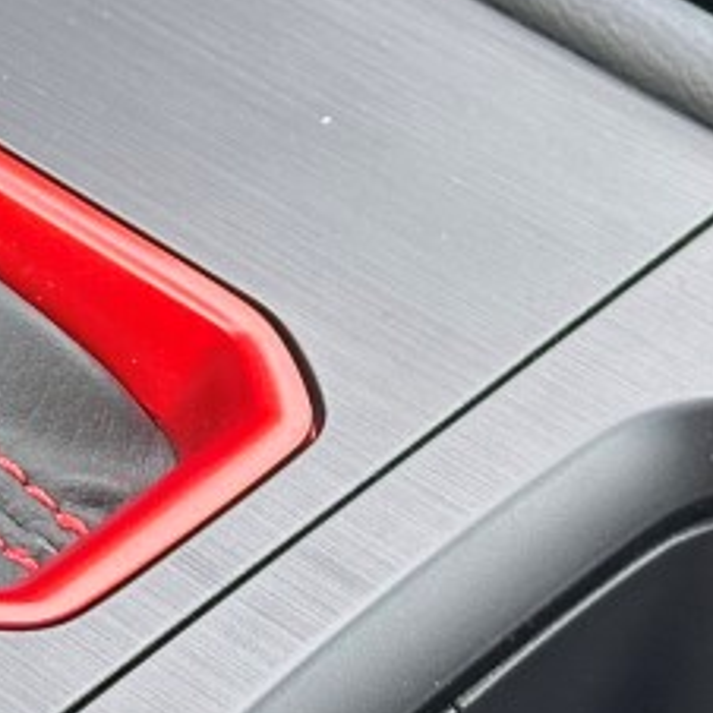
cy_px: -101
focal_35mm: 192
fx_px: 4474
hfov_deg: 8.8
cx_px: -416
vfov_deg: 9.0
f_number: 1.78
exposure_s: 1/50
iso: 200
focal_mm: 6.86
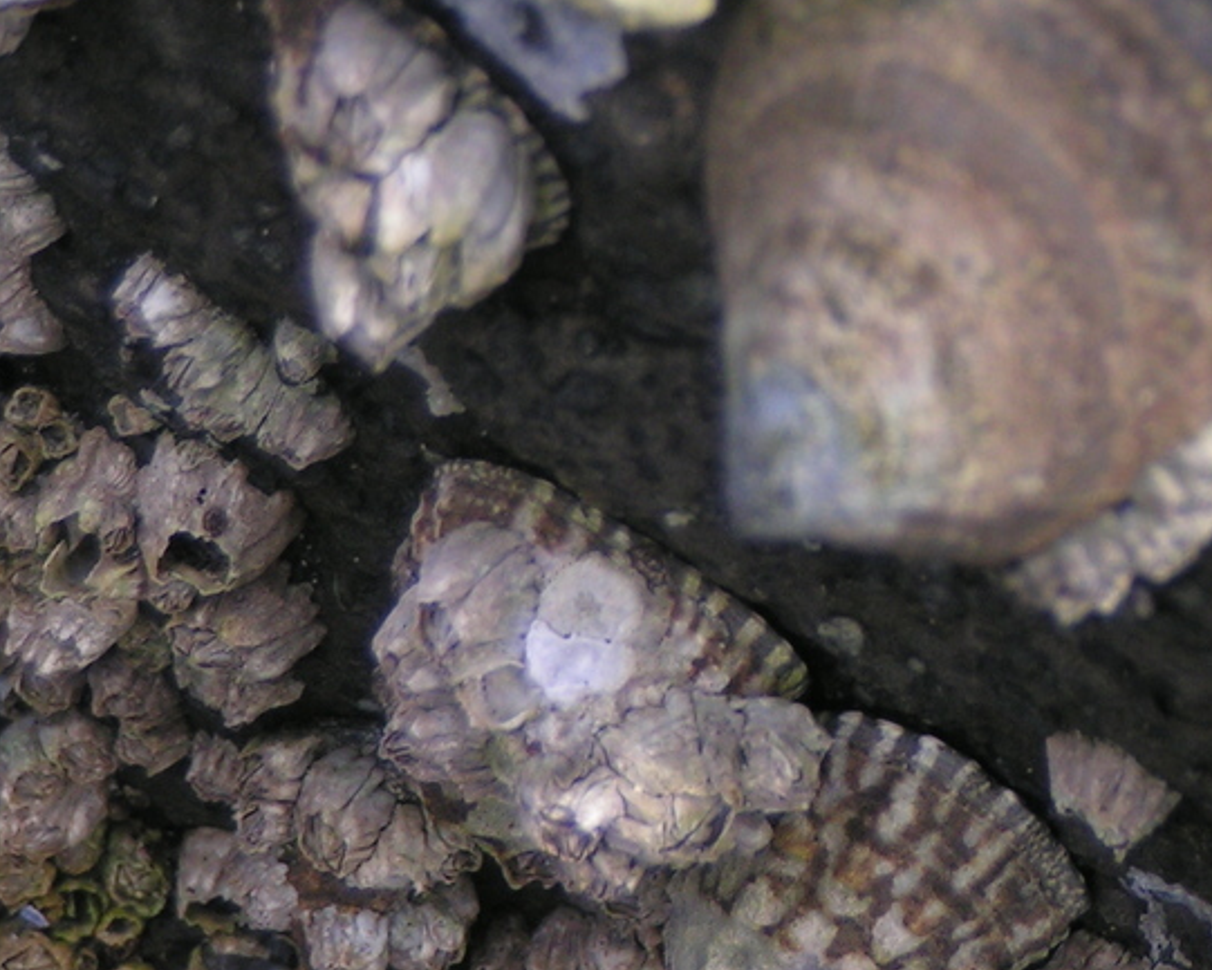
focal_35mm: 264
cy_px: 417
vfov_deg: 5.9
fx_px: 9472
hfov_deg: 7.3
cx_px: 1100
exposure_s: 1/320
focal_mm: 21.9
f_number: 3.5
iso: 50
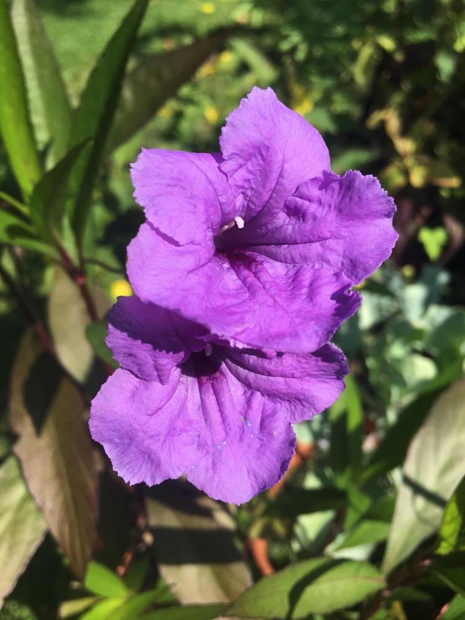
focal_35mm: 29
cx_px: 232
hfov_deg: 48.2
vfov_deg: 61.7
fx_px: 519
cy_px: 310
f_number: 2.2
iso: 25
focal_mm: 4.15
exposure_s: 1/855
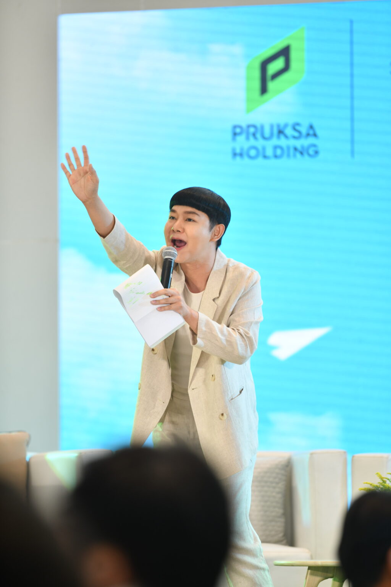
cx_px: 196
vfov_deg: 10.3
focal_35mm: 200
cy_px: 294
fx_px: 3258
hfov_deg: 6.9
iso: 320
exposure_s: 1/200
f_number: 2.8
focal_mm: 200
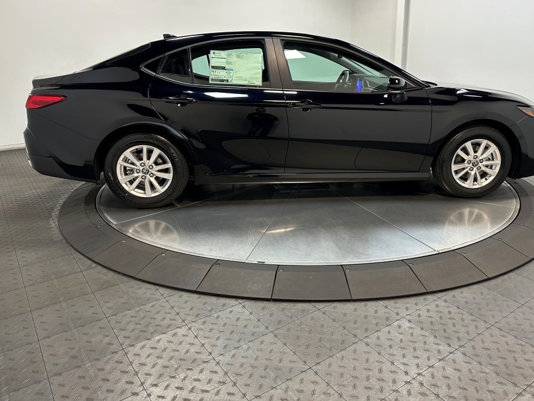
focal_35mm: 27
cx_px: 290
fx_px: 417
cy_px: 180
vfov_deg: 51.3
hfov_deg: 65.2
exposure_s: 1/60
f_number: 1.78
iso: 320
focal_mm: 6.86
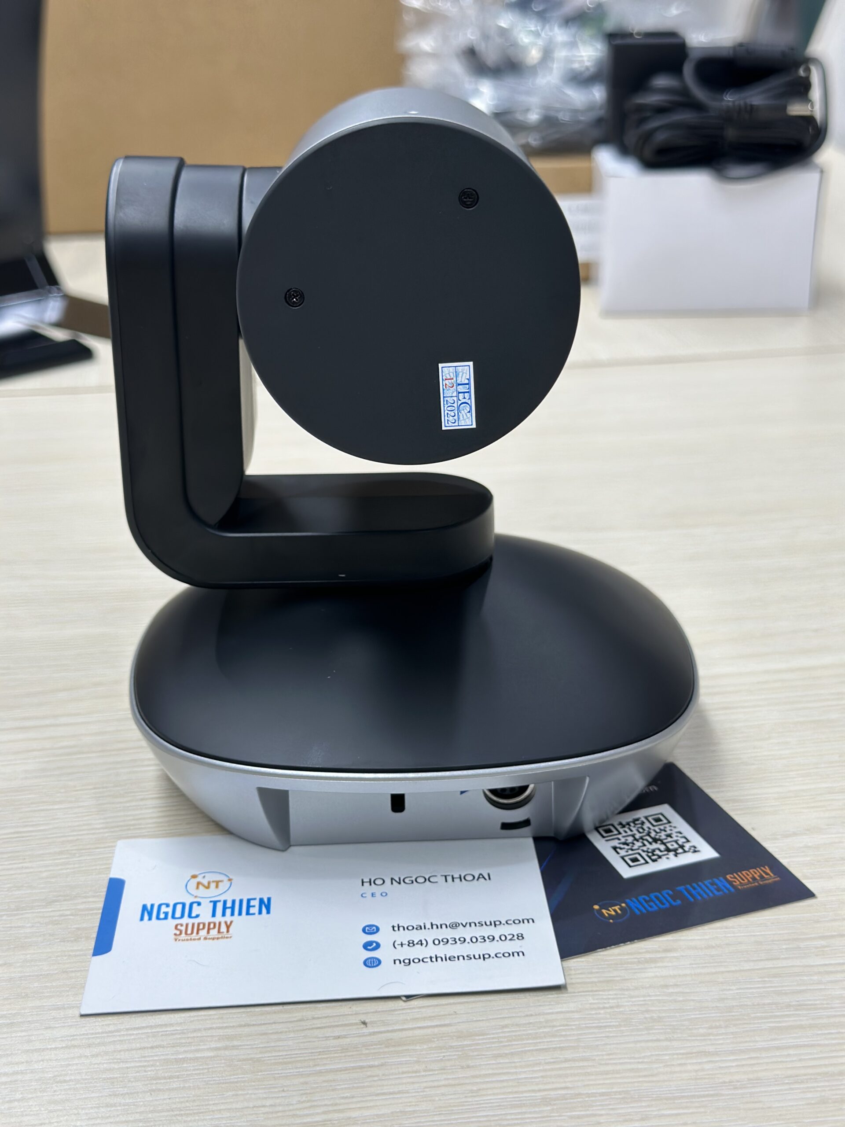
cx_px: 422
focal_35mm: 48
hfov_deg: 30.3
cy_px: 564
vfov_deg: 39.7
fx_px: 1562
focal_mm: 6.86
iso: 64
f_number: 1.78
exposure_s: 1/100
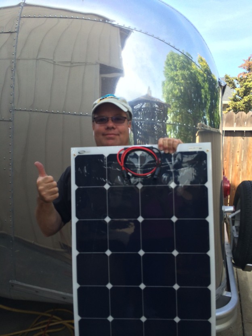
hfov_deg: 46.8
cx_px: 126
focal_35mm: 30
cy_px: 168
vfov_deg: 60.0
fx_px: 291
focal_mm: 4.12
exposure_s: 1/419
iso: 32
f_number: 2.2
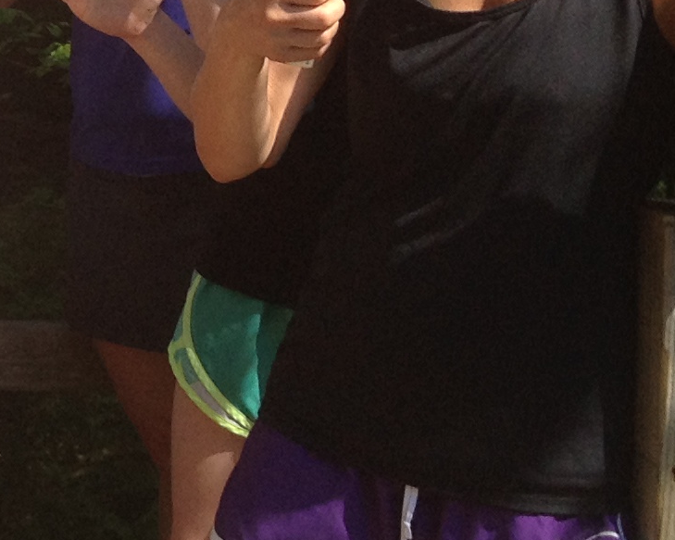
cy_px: 34
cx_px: -558
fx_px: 3056
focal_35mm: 153
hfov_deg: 11.6
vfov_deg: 10.0
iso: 50
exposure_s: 1/905
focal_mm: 4.28
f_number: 2.4
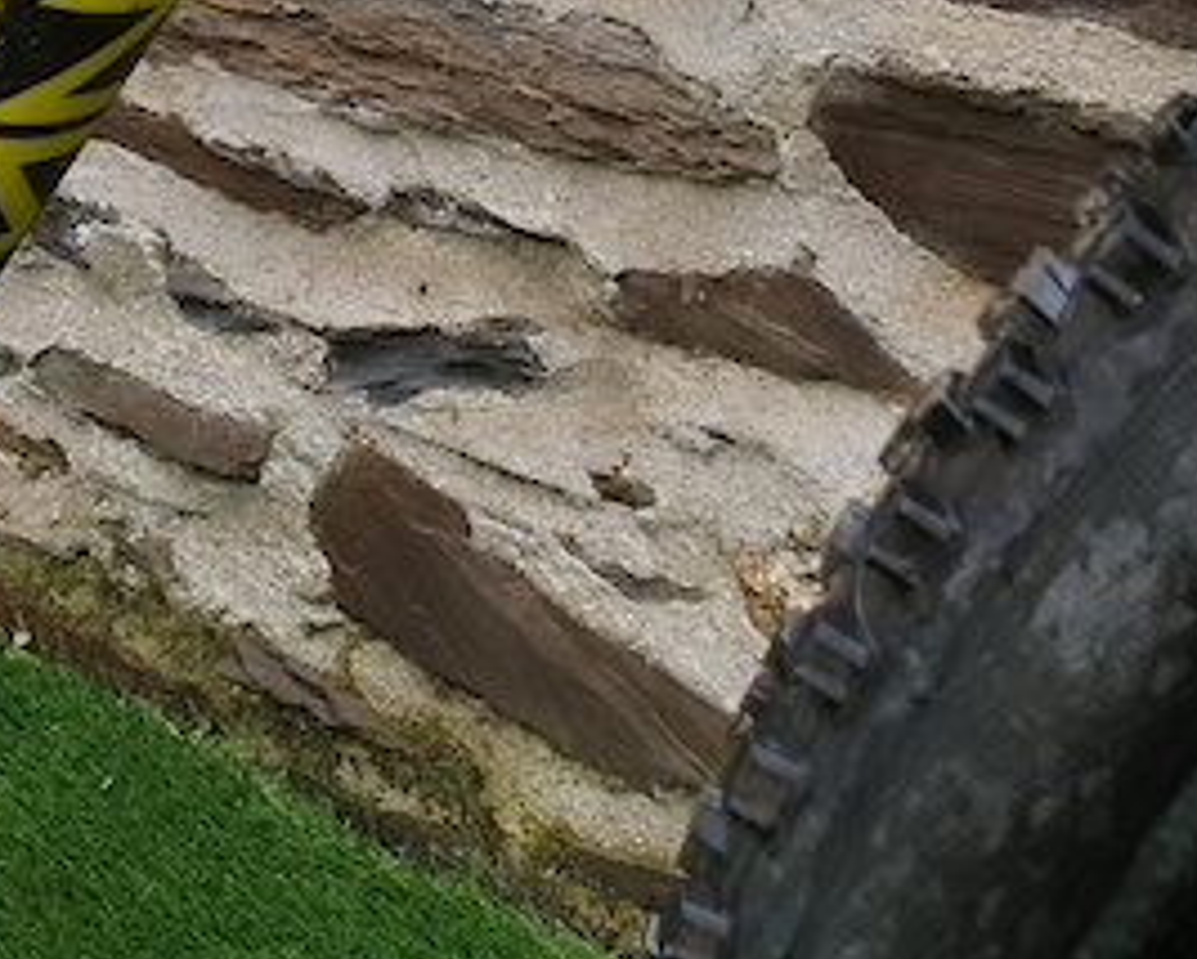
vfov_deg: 19.0
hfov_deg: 25.0
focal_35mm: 76
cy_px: -206
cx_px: 511
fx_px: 2694
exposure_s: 1/151
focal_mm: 4.3
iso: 50
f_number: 2.4
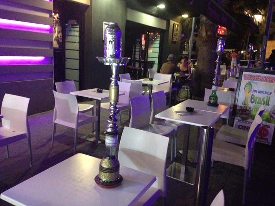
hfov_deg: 52.6
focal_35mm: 35
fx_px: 278
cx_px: 138
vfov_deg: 40.7
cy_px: 103
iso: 500
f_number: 2.4
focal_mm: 4.28
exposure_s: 1/15
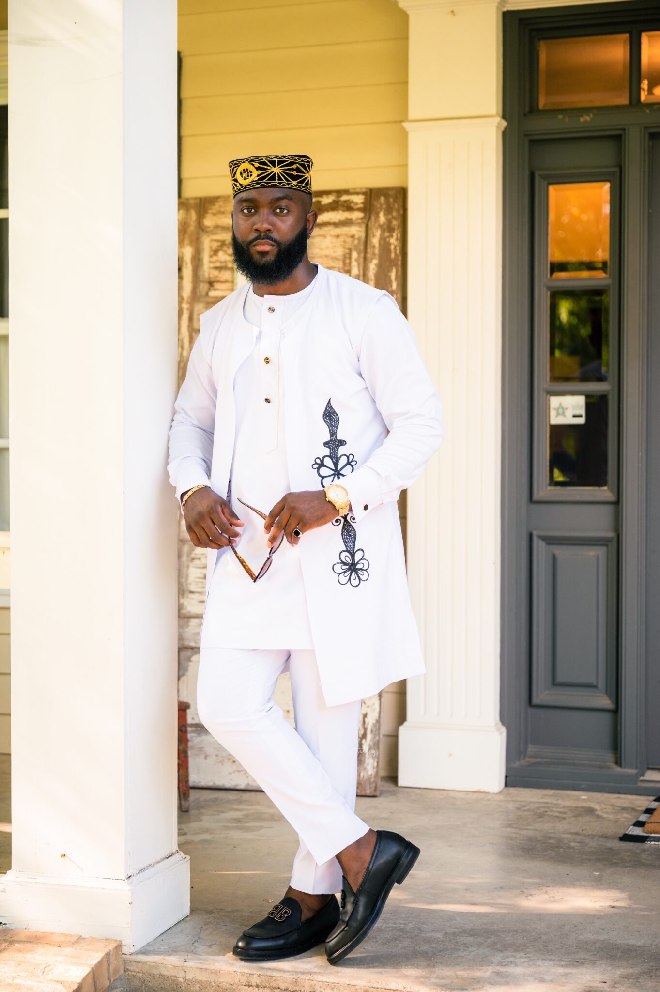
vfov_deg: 34.0
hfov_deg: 23.0
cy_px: 496
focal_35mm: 59
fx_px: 1624
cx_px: 330
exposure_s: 1/400
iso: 400
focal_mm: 59
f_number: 2.8
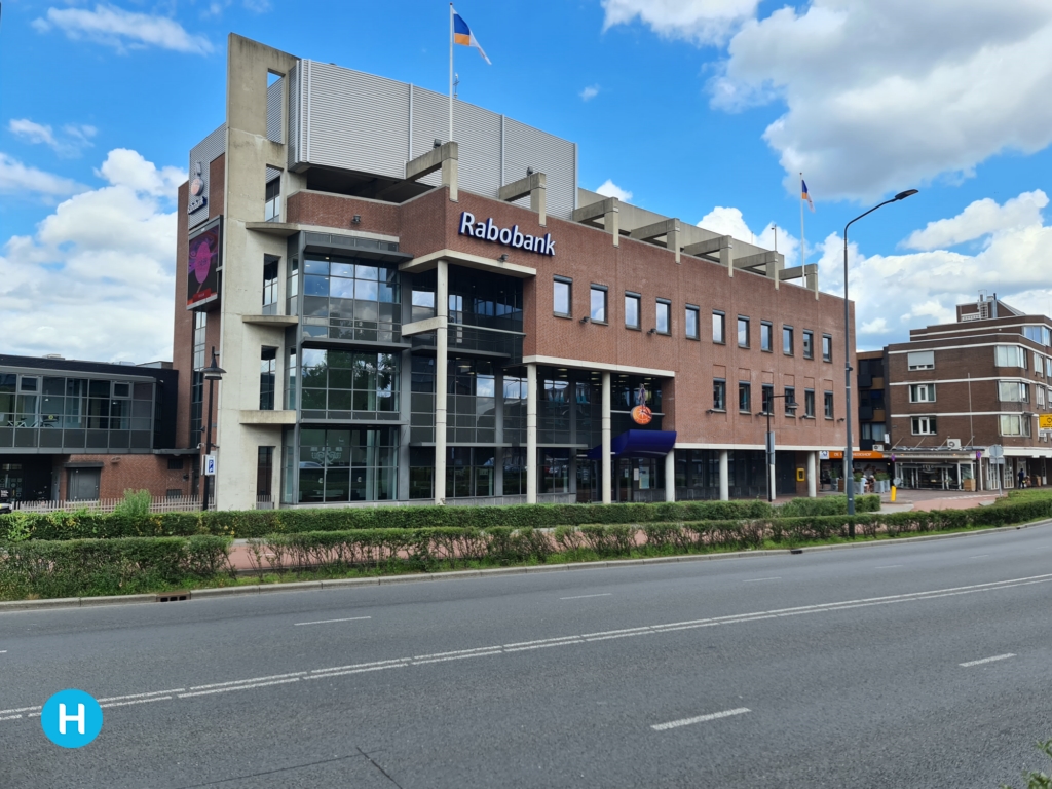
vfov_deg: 54.9
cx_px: 526
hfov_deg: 69.4
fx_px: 760
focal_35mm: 25
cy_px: 394
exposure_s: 1/465
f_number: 1.8
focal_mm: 7
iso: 50
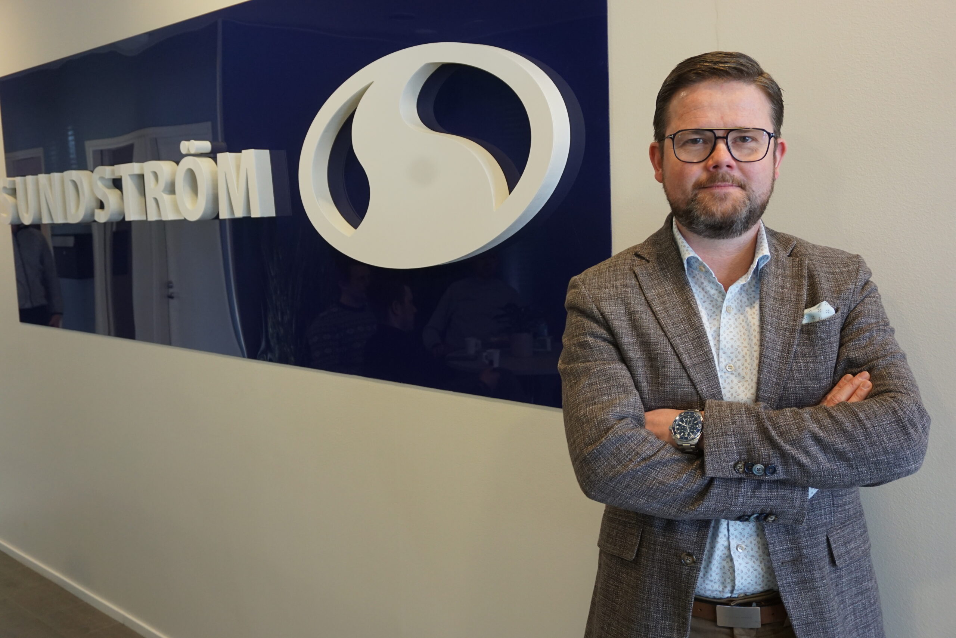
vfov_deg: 38.4
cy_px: 319
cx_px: 478
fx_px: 916
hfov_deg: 55.1
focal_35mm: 34
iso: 640
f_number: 4
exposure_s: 1/60
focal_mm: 23
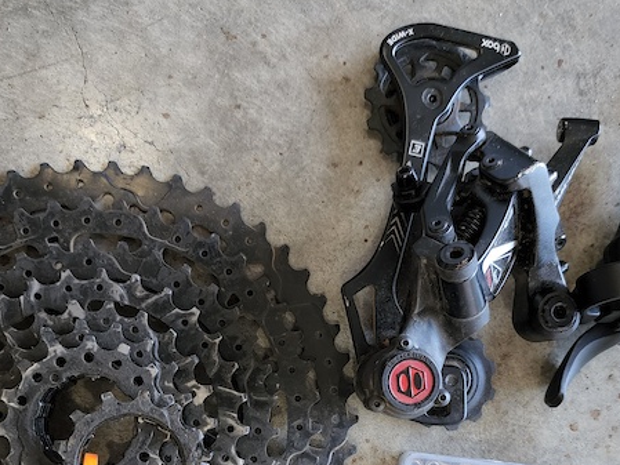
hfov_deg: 45.8
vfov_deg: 33.6
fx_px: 735
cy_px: 400
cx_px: 318
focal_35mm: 41
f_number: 1.8
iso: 640
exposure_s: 1/120
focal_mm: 6.4
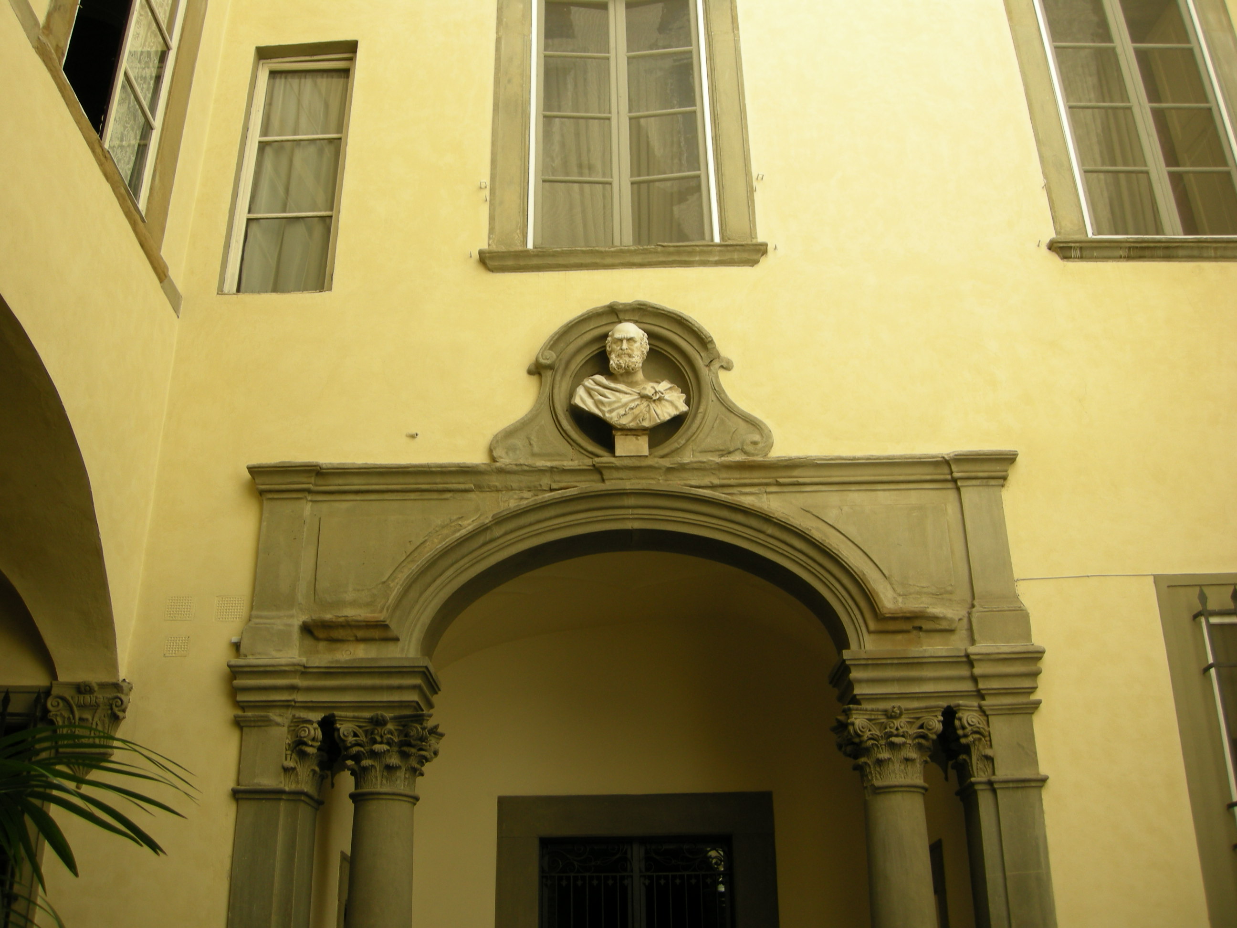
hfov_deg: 51.4
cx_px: 618
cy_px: 464
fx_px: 1286
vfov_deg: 39.7
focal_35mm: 36
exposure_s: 1/89.5
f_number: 3.4
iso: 64
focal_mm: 7.5
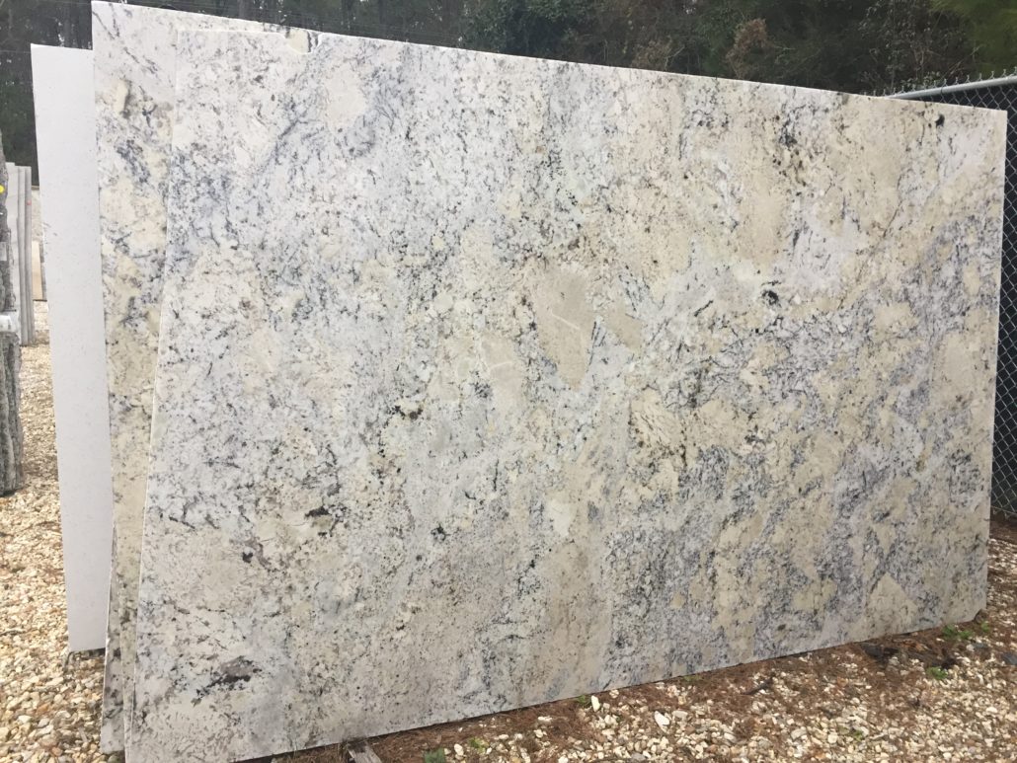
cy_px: 382
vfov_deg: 48.2
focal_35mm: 29
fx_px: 852
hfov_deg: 61.6
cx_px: 508
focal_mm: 4.15
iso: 32
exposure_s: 1/40
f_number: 2.2
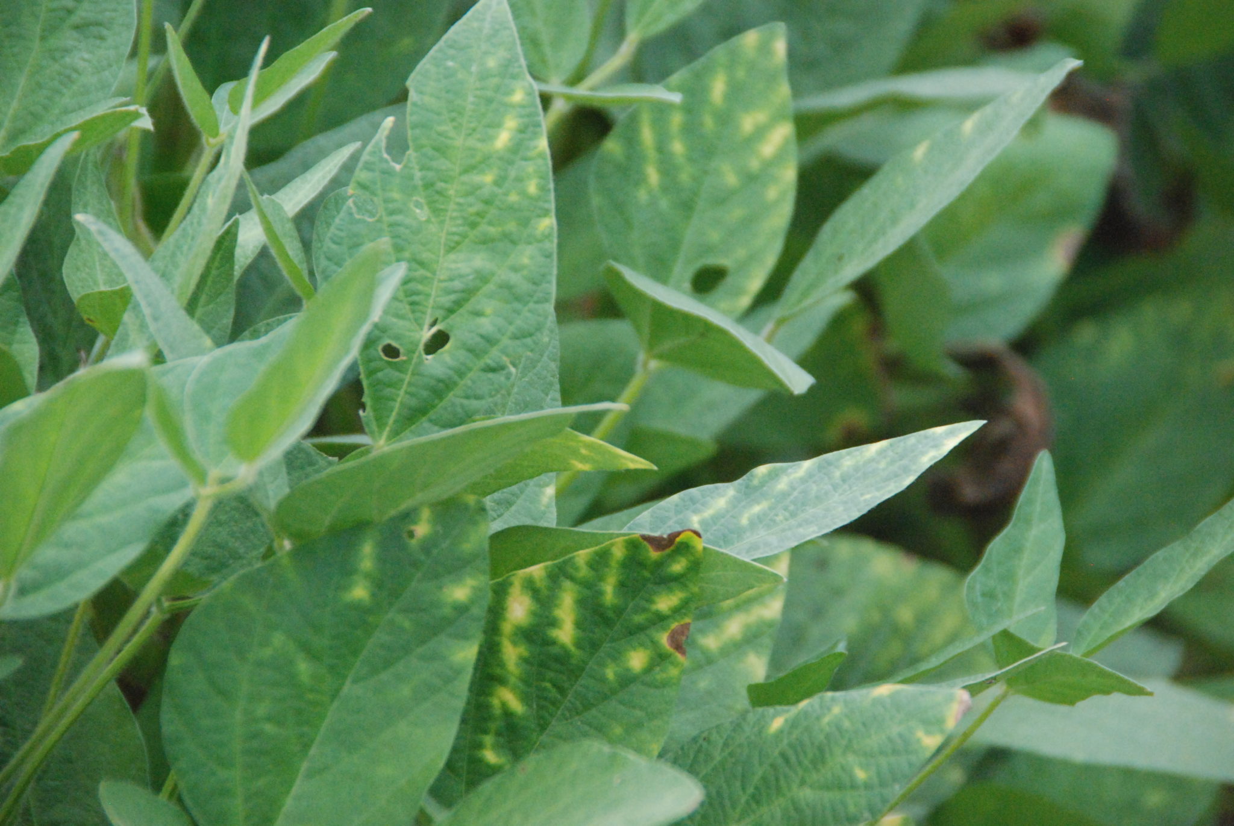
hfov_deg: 6.9
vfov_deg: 4.6
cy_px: 413
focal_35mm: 300
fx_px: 10296
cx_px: 617
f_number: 6.3
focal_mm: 200
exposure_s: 1/1000
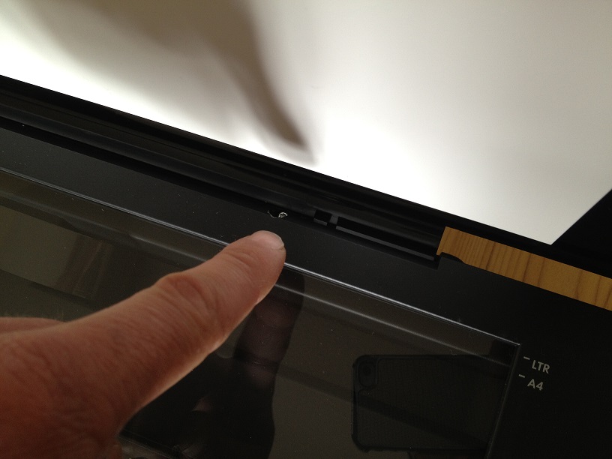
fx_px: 619
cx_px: 306
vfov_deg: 40.7
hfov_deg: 52.6
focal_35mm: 35
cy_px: 230
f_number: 2.4
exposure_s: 1/24
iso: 50
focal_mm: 4.28
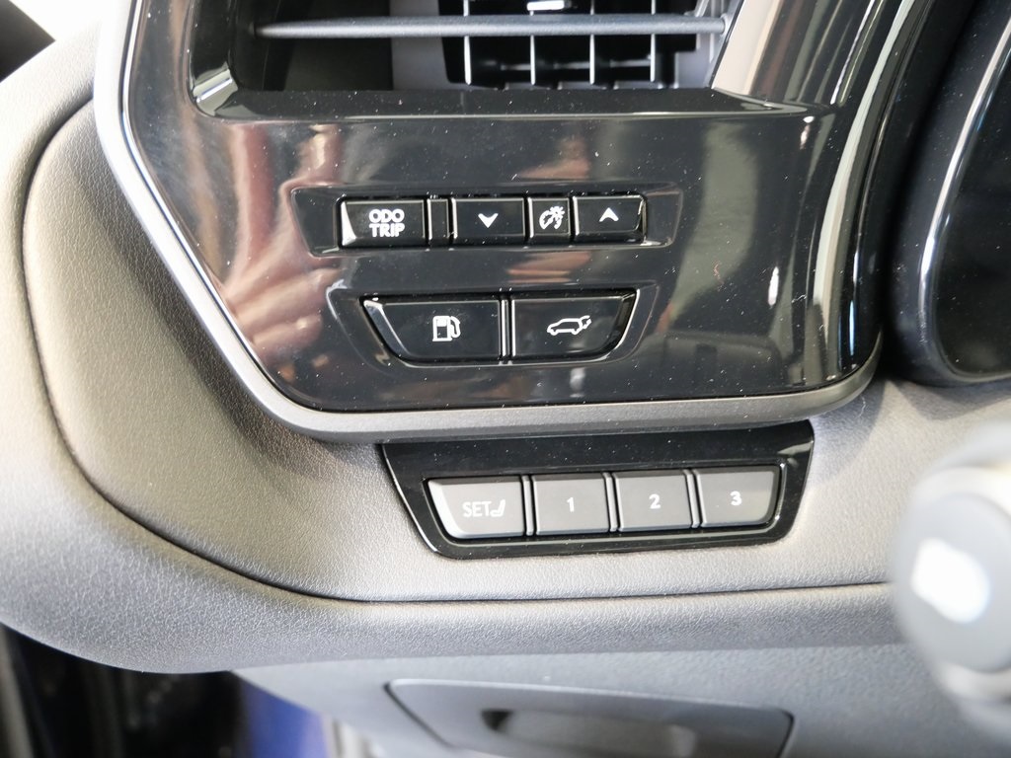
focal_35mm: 30
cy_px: 379
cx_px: 506
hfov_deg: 60.0
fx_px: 876
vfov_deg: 46.8
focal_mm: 15
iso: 3200
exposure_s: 1/6
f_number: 3.7
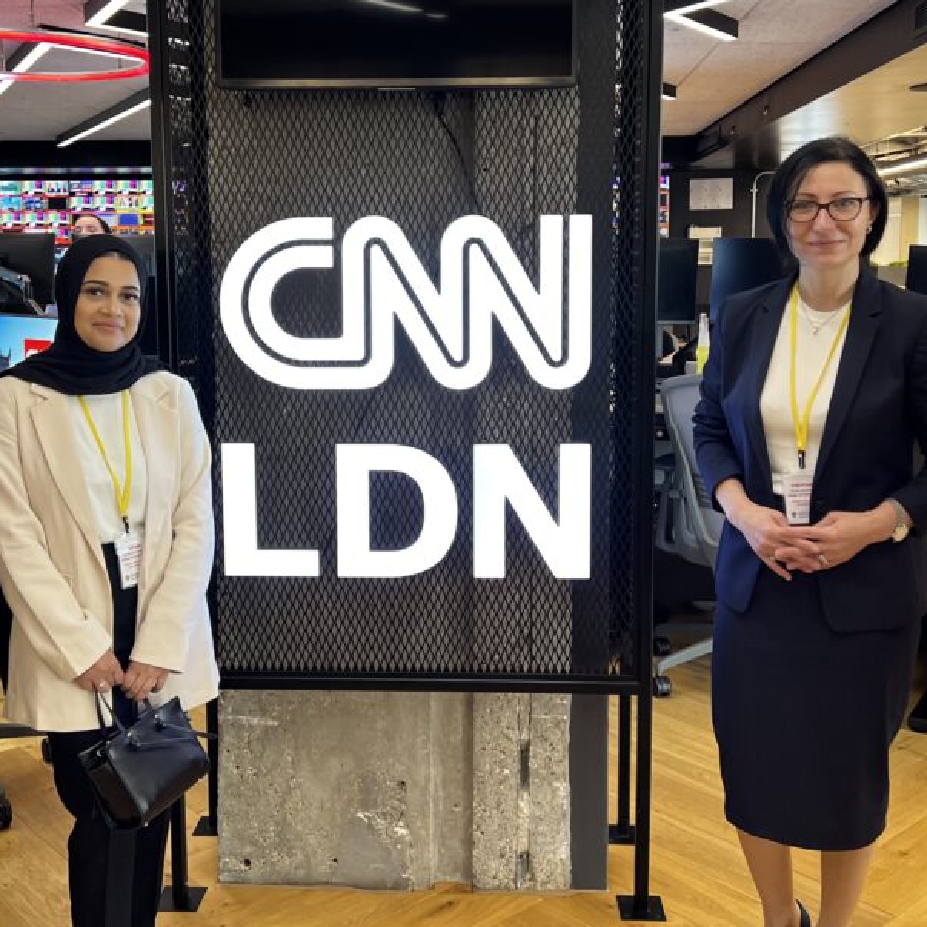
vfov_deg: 42.6
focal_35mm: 39
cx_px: 424
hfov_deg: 42.8
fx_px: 1182
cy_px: 370
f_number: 1.5
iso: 160
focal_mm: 5.7
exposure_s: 1/49
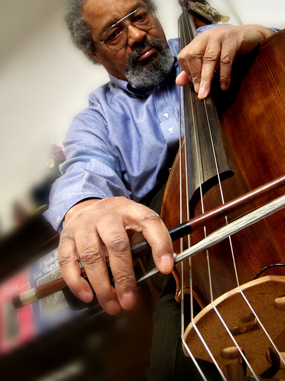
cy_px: 164
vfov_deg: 42.8
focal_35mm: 44
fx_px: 483
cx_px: 147
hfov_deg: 32.9
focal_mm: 6.3
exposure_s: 1/10
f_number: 2.8
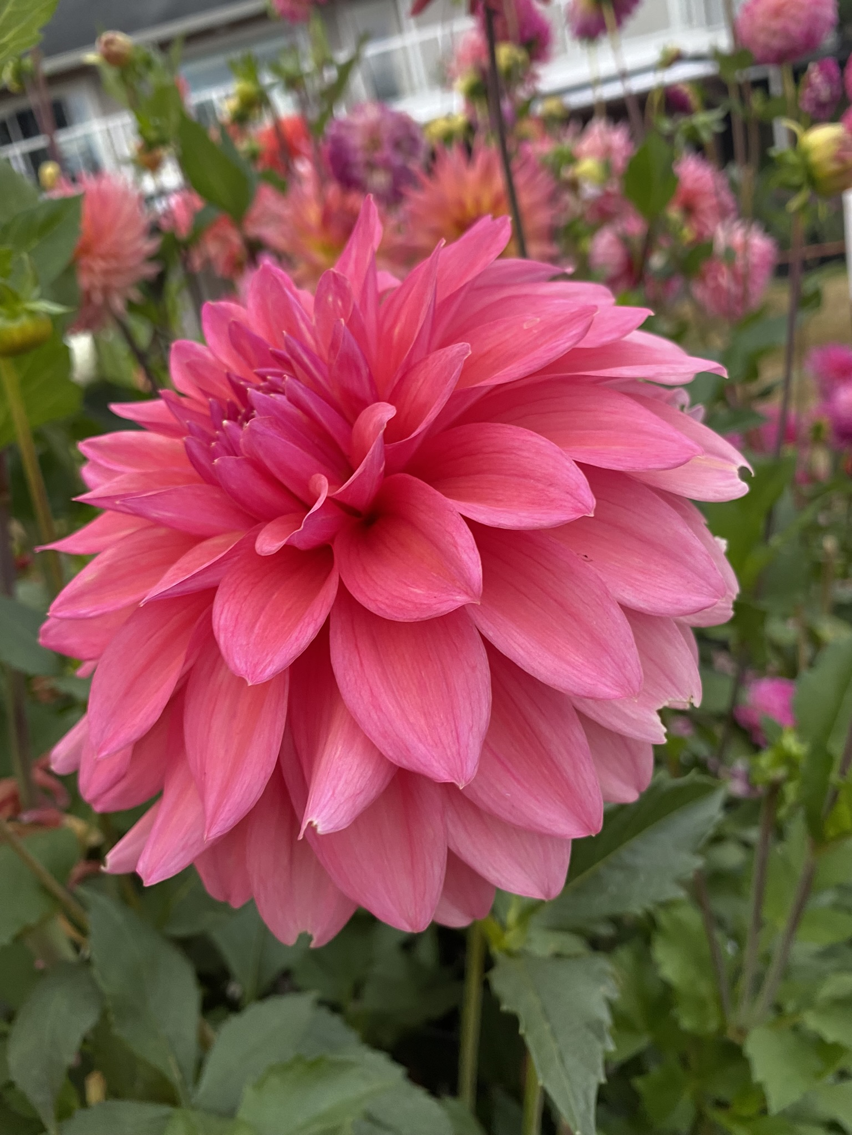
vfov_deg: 67.3
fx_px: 853
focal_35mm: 26
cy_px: 568
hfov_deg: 53.1
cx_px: 426
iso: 125
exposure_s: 1/80
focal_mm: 4.25
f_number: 1.8
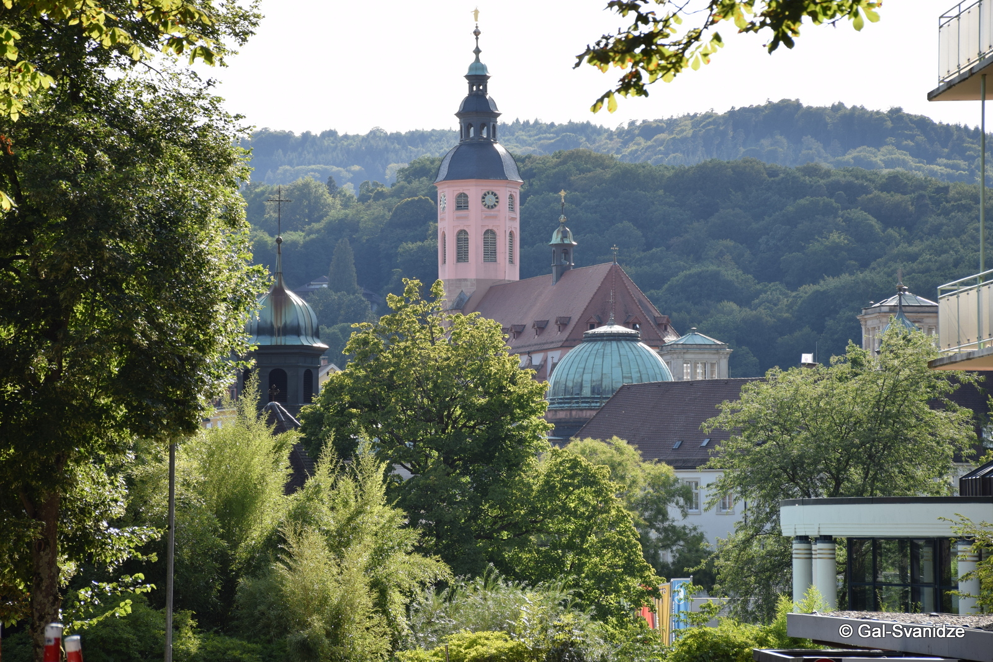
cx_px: 496
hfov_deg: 13.7
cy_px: 331
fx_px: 4138
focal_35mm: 150
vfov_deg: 9.2
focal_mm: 100
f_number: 8
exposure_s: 1/320
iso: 200
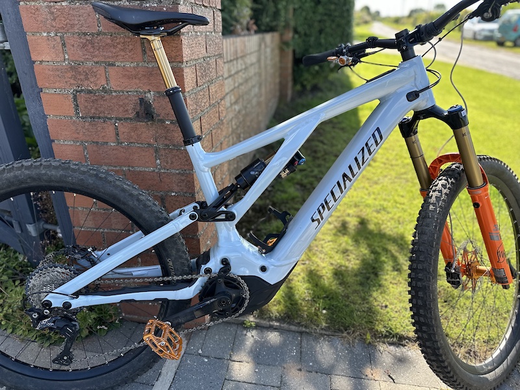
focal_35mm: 24
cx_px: 260
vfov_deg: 56.8
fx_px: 361
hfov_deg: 71.6
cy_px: 195
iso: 80
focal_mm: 6.86
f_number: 1.78
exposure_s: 1/918
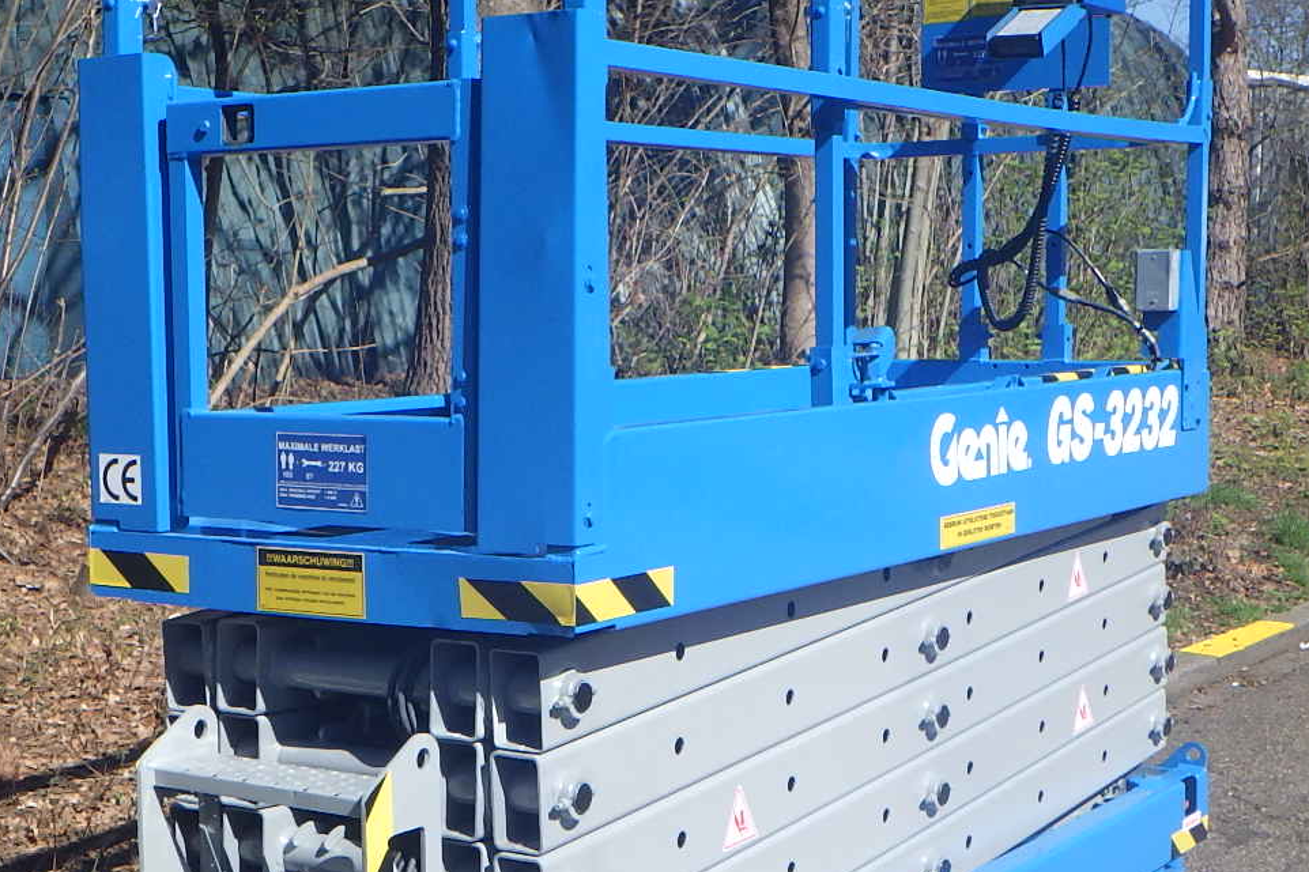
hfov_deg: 32.3
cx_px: 537
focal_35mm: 62
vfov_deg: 21.8
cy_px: 586
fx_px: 2254
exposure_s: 1/800
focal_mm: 5
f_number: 4.2
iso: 125
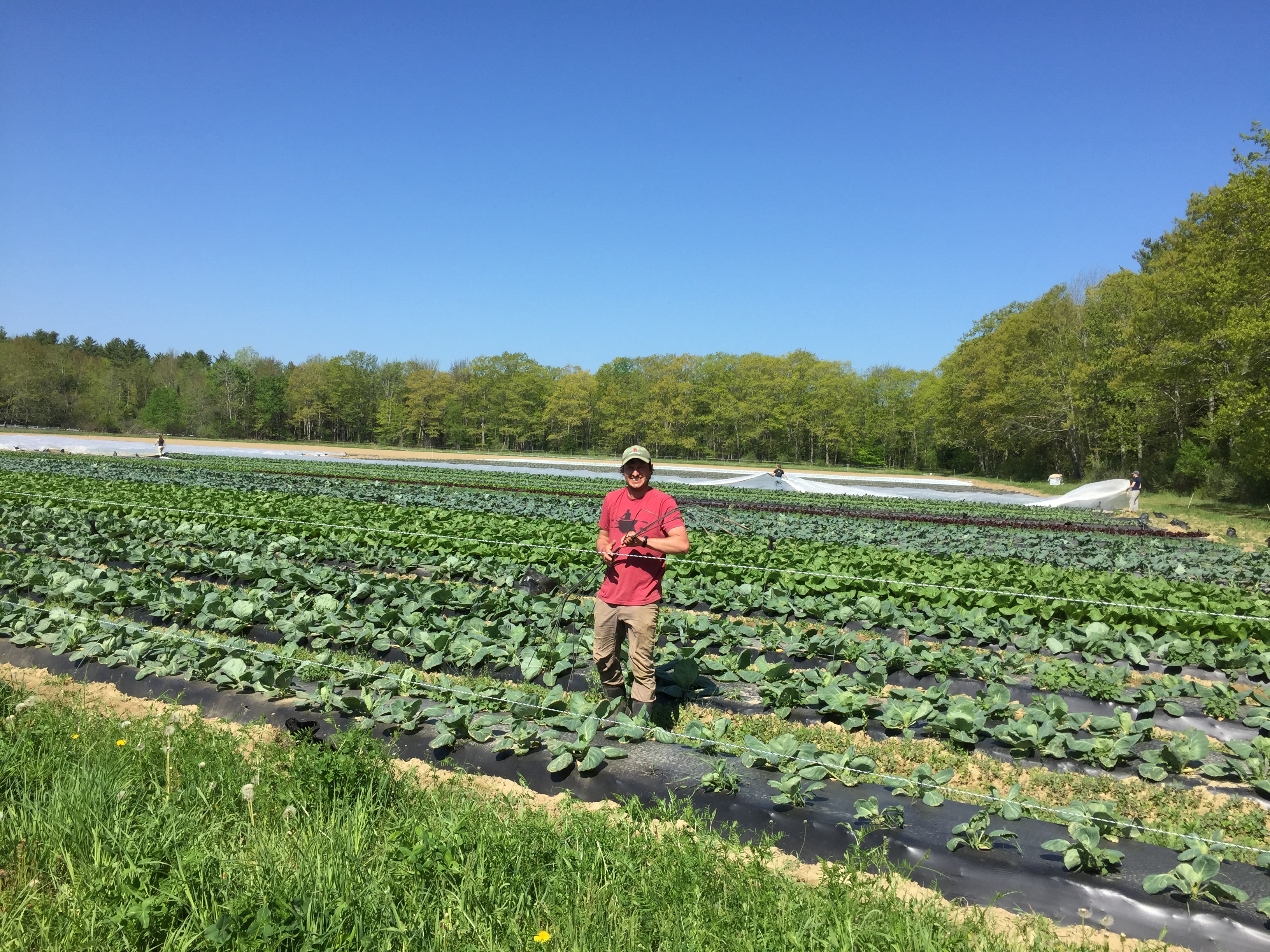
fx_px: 1064
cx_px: 635
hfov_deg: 61.7
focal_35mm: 29
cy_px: 476
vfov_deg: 48.2
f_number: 2.2
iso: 32
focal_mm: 4.15
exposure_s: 1/1721
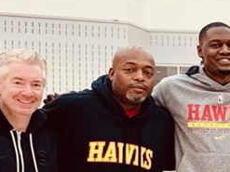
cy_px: 204
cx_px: 422
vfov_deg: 9.7
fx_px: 1003
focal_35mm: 151
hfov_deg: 12.0
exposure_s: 1/121
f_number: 1.8
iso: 50
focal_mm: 4.25
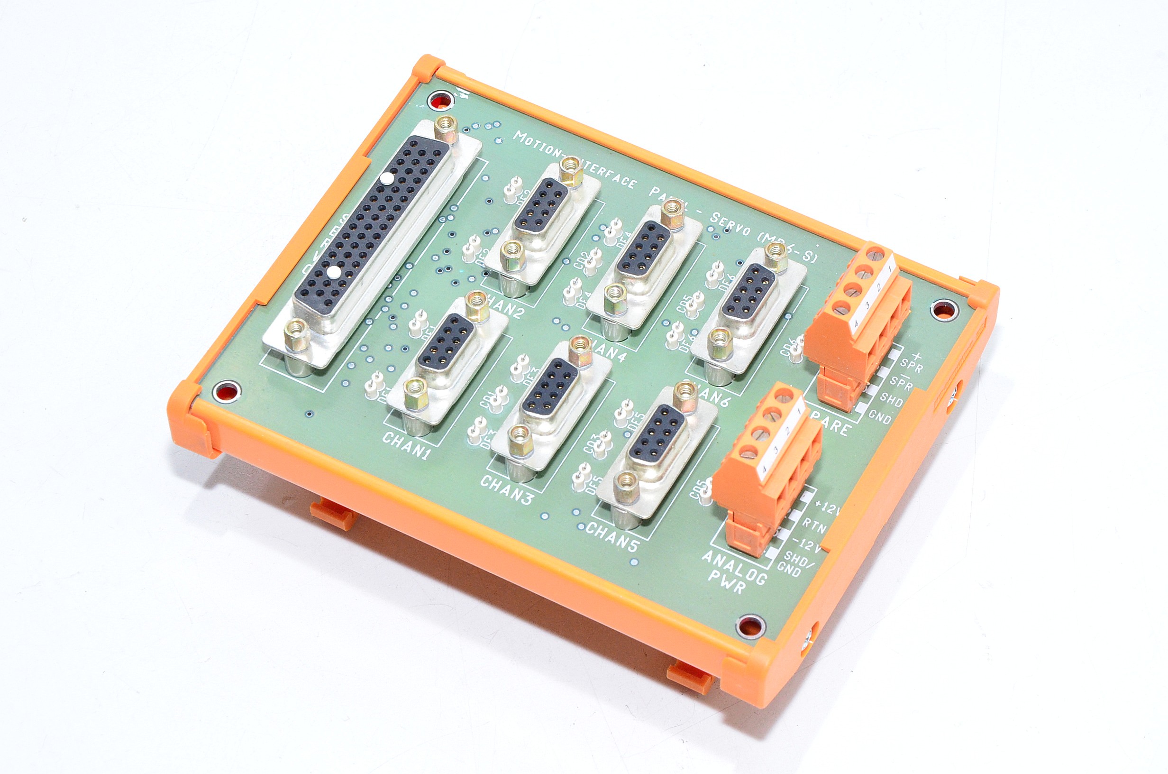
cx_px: 584
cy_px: 387
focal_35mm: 128
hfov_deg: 16.1
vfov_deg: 10.7
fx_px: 4128
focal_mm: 85
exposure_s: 1/50
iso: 1600
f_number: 16
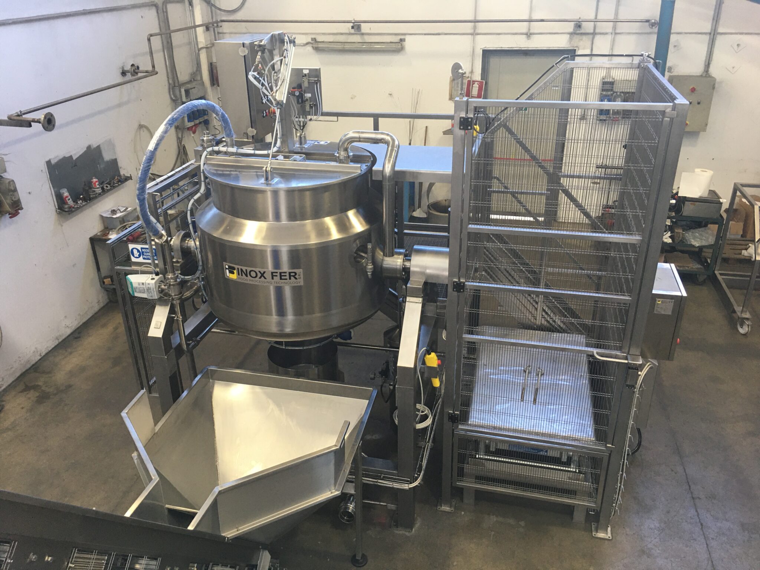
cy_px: 285
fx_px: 637
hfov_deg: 61.7
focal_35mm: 29
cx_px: 380
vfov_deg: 48.2
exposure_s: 1/33
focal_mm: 4.15
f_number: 2.2
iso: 64
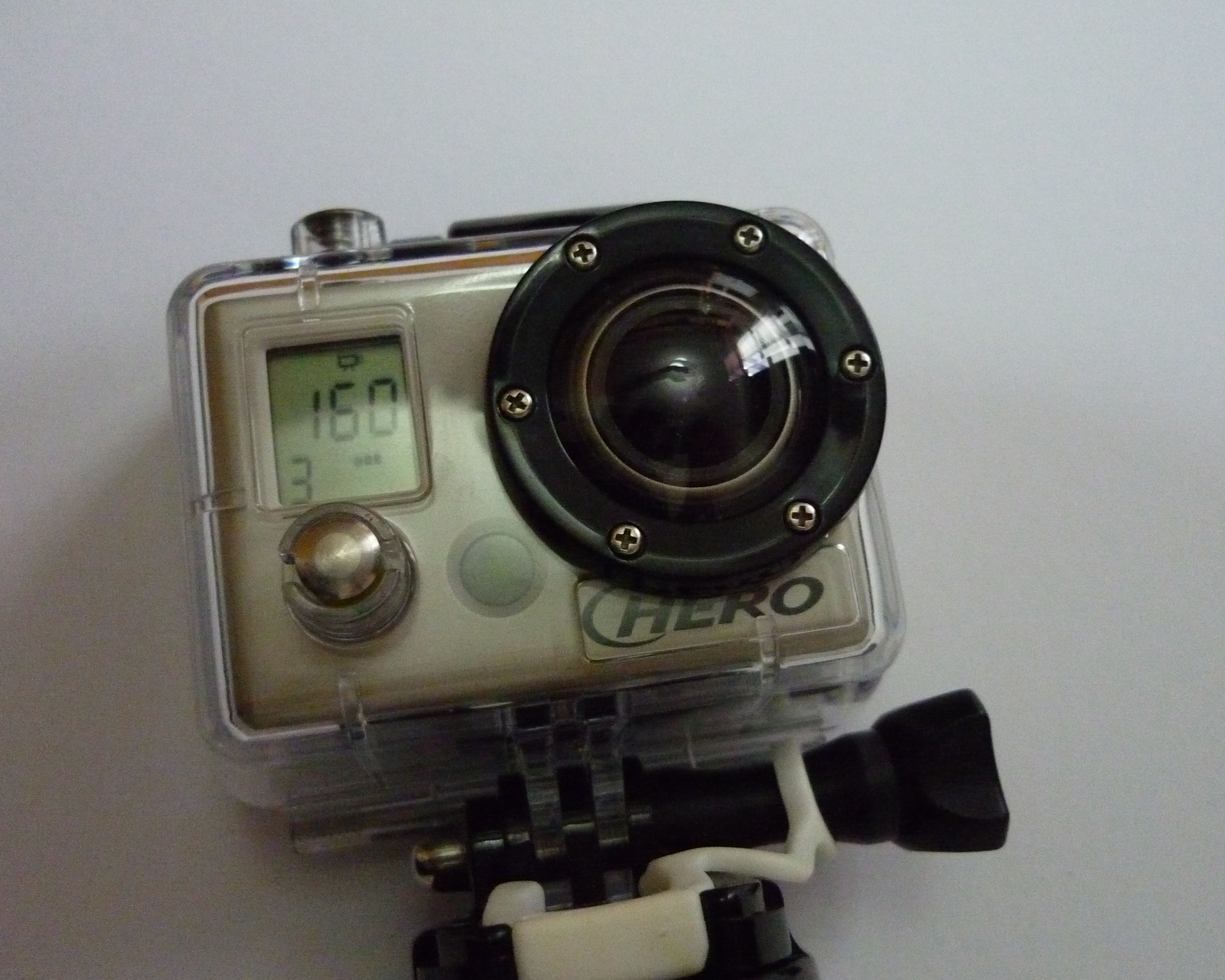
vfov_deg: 42.2
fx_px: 1269
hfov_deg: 51.5
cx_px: 639
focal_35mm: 35
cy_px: 496
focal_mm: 5.5
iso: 800
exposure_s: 1/40
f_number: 2.8
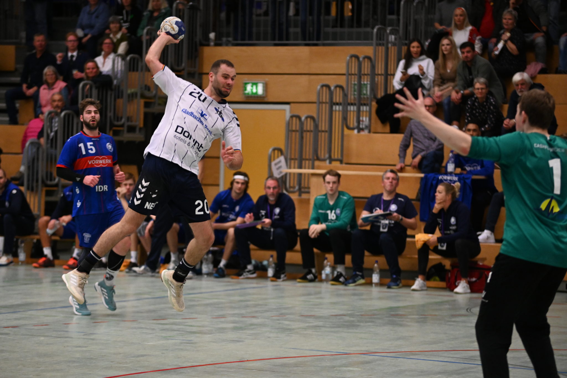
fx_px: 2031
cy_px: 189
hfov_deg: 15.9
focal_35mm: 129
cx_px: 284
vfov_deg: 10.6
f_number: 1.8
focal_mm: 86
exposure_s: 1/1250
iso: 2000
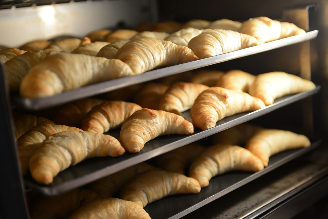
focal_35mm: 52
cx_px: 164
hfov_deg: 38.2
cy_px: 110
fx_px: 474
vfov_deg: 26.0
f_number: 3.2
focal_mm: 52
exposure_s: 1/40
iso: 640
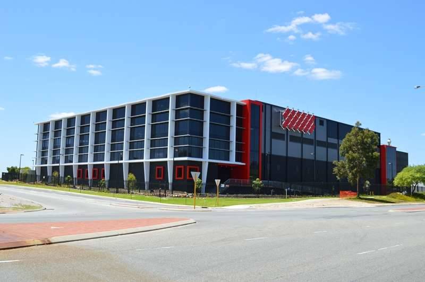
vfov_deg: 36.8
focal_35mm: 36
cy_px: 141
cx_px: 212
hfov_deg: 53.2
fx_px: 425
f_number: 7.1
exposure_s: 1/200
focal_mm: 24
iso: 100
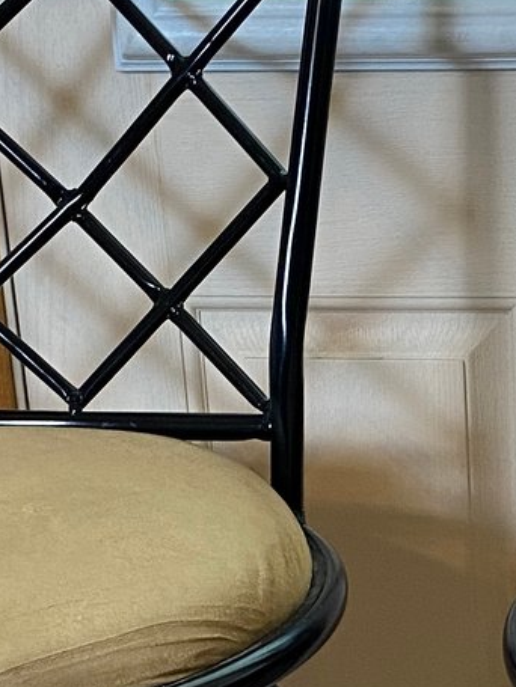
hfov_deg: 12.8
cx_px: 499
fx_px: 2266
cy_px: 695
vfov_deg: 16.9
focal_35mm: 114
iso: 125
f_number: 1.8
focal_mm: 4.25
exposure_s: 1/60
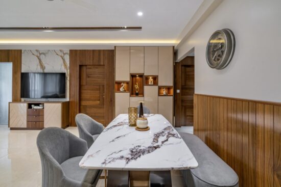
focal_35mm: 16
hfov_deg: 96.7
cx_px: 140
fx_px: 125
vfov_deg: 73.8
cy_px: 94
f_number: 9
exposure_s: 1/4
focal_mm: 16
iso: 100
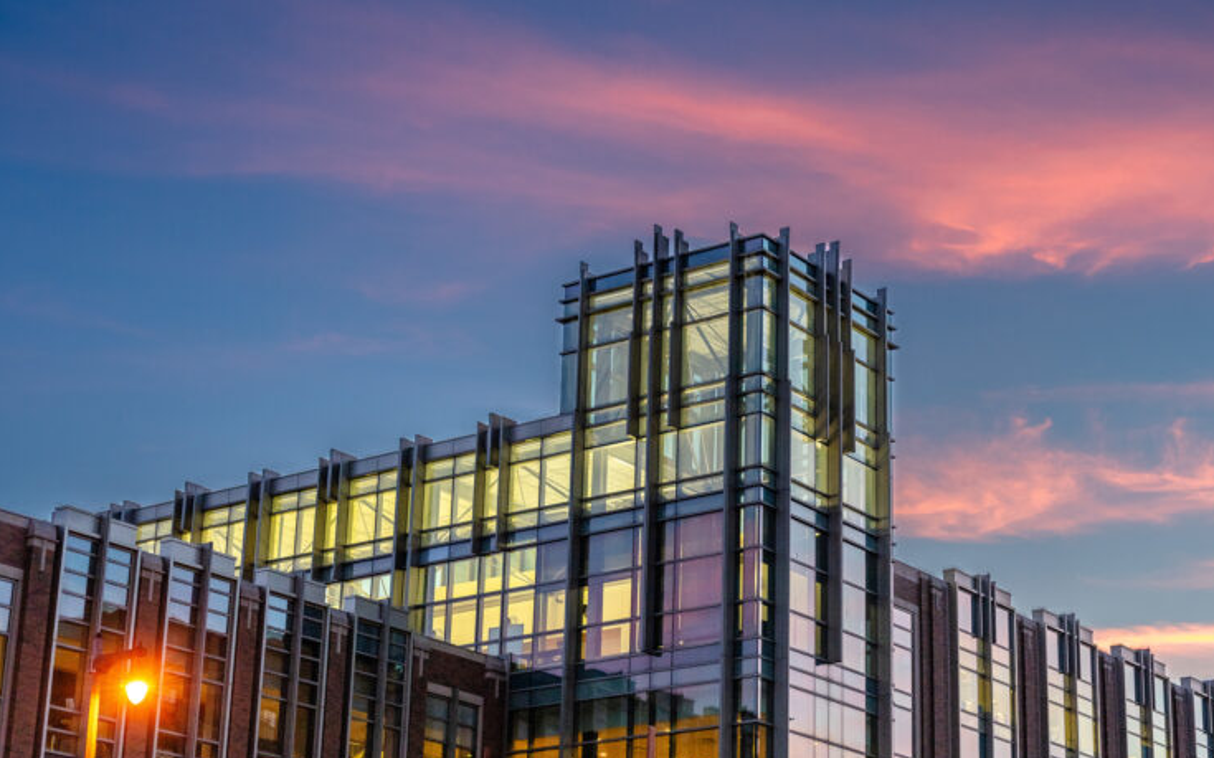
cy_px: 457
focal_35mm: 71
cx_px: 829
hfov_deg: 28.8
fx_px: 2349
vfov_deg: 18.3
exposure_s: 1/250
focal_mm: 50
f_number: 2.5
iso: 320
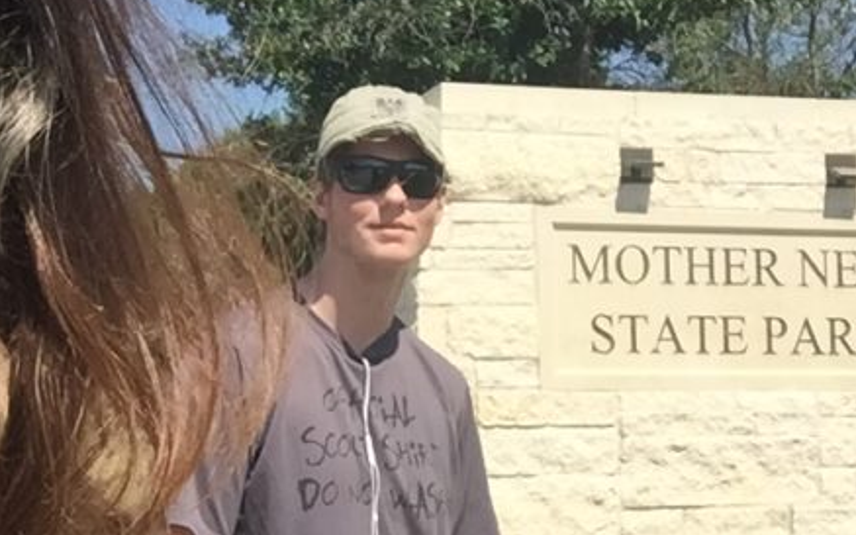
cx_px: 370
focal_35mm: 77
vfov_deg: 16.9
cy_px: 255
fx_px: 1796
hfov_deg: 26.8
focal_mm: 2.65
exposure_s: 1/1178
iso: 32
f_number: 2.2
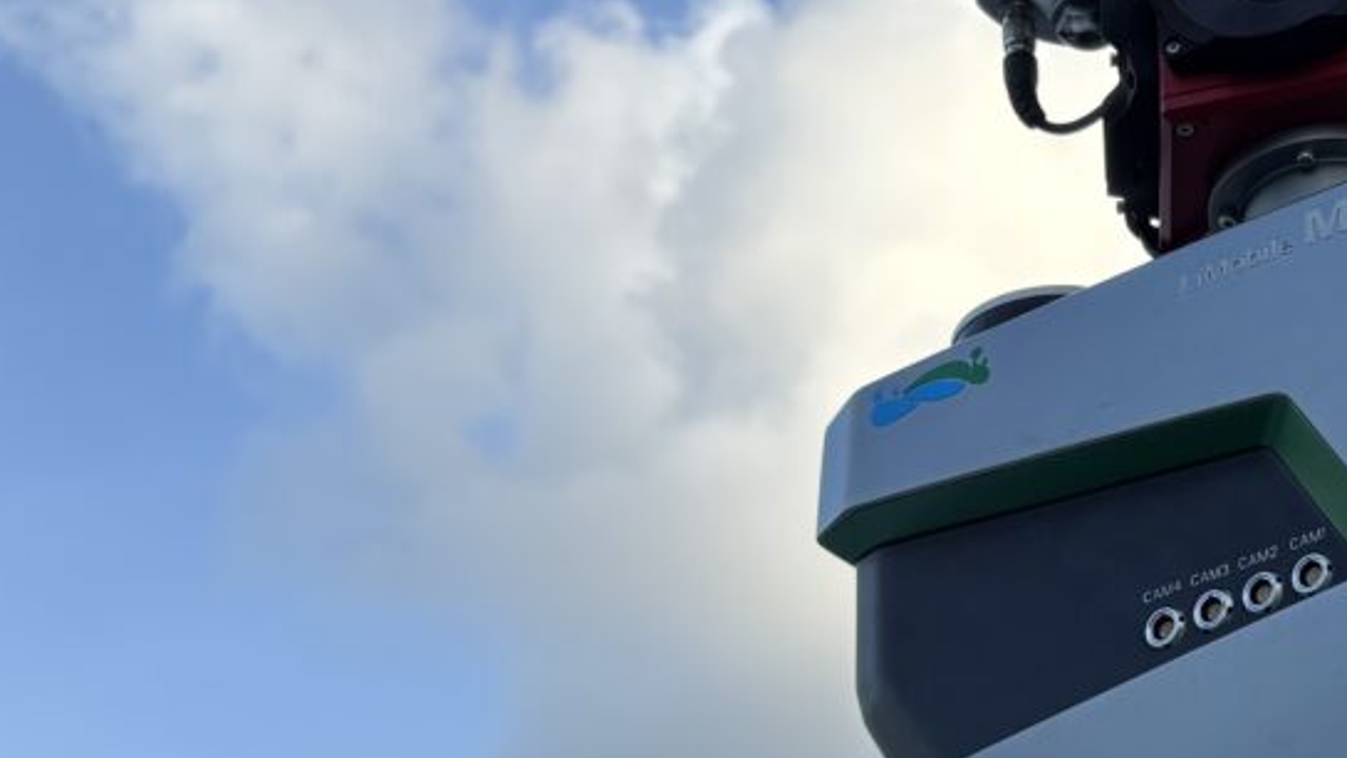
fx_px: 2857
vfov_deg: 14.8
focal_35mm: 80
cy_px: 763
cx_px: 1411
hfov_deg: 25.0
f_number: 1.6
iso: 50
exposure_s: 1/697
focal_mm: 5.96
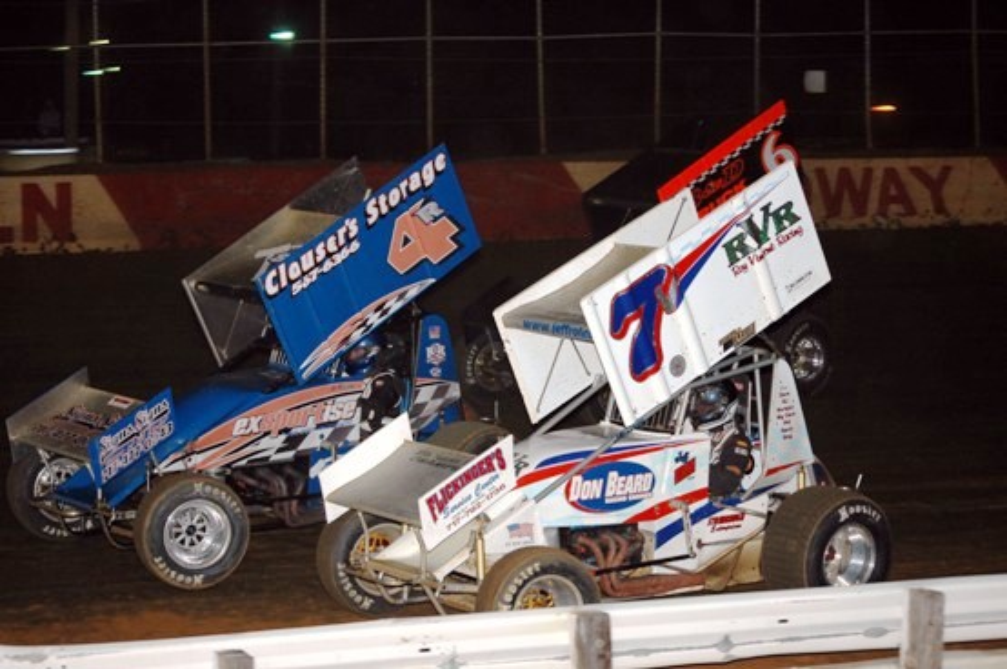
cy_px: 334
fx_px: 2515
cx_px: 504
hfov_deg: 22.6
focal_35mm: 90
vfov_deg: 15.2
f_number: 4.5
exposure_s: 1/200
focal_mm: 60
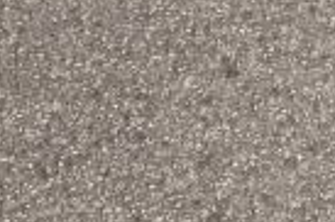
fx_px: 2035
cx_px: 648
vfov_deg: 6.2
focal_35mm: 219
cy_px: 296
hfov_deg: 8.9
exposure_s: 1/160
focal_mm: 50
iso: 320
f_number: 18
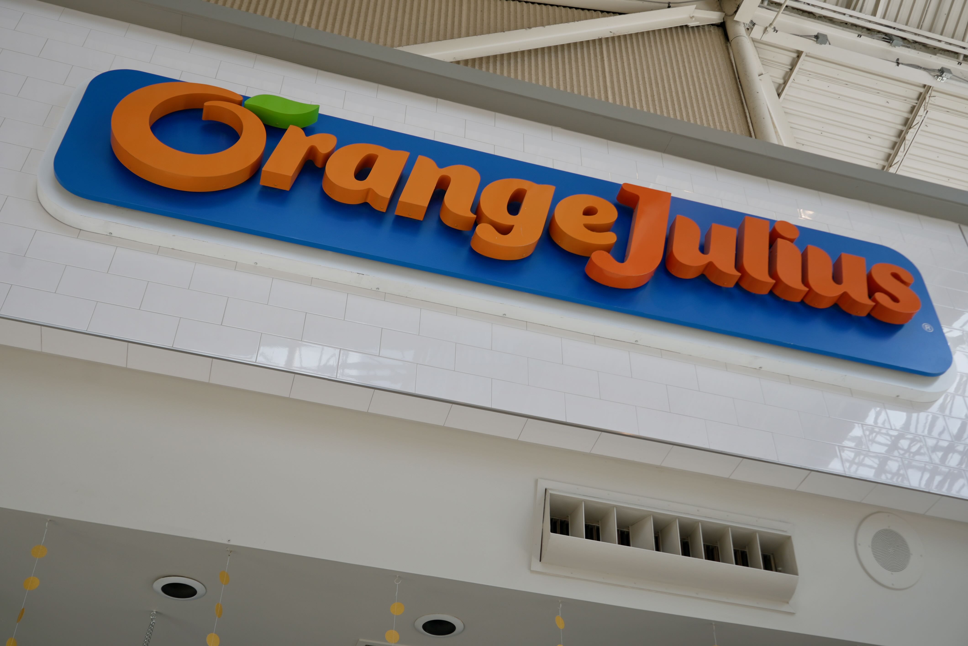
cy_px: 323
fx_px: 995
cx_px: 484
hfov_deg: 51.9
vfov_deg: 36.0
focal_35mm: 37
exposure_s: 1/160
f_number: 4
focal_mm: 37
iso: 125
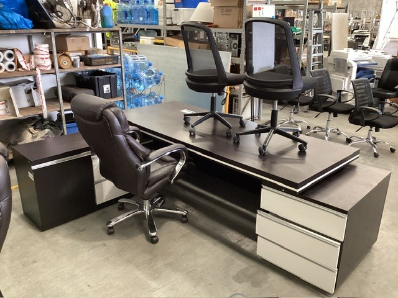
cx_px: 199
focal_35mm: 31
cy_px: 149
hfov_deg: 58.4
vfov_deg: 45.4
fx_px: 356
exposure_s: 1/50
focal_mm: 3.3
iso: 320
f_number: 2.4
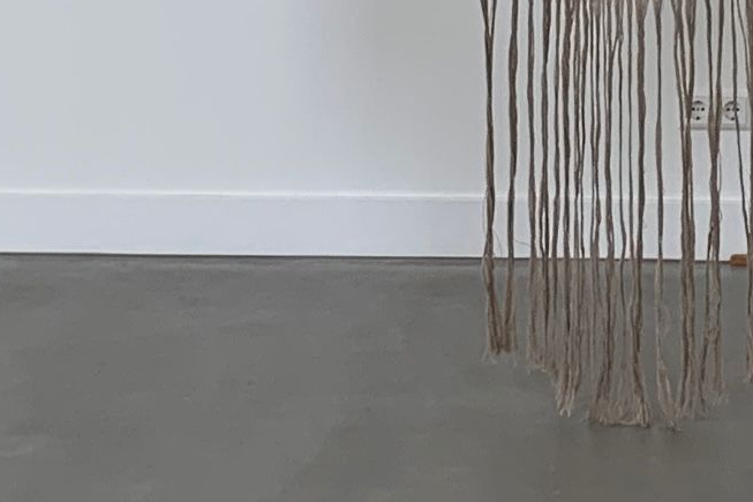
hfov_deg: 12.3
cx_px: 617
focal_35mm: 167
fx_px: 3492
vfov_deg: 8.0
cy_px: -255
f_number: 1.8
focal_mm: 4.25
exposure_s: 1/122
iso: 25
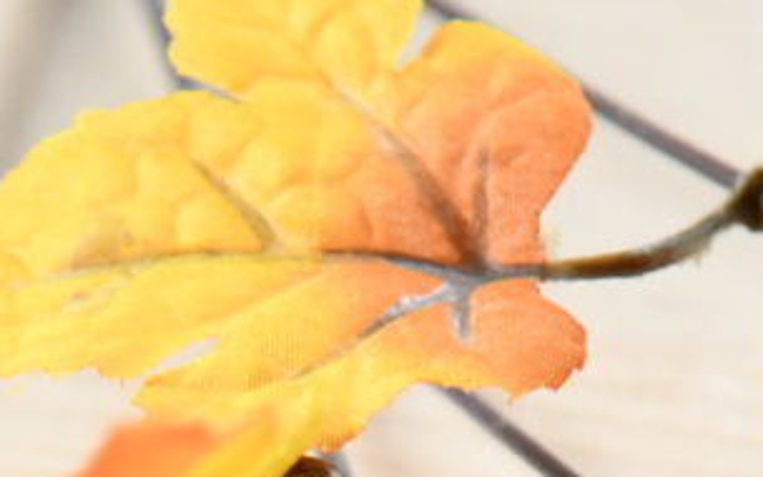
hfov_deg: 3.3
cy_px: 930
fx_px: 13391
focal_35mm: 644
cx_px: 141
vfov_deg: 2.0
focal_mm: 120
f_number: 4
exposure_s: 1/160
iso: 2500
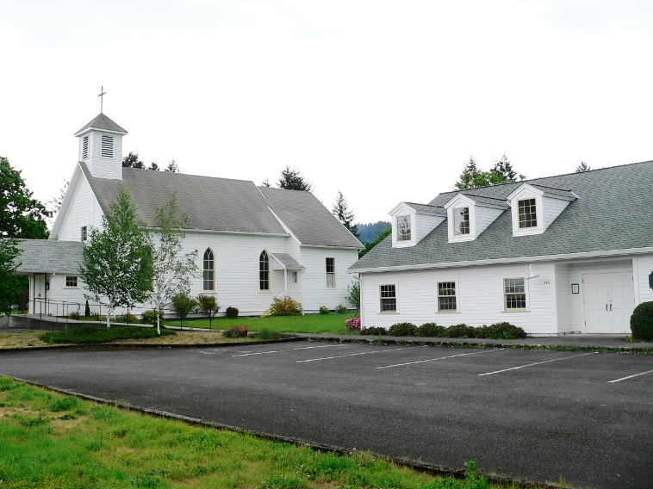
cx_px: 310
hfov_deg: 49.0
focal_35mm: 38
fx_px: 717
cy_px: 237
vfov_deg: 37.7
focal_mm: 6
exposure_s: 1/100
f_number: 3.3
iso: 80
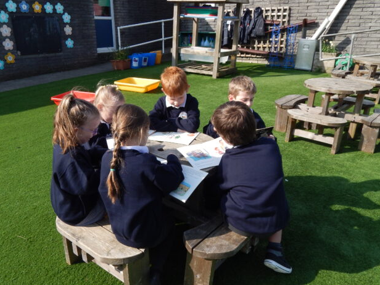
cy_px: 150
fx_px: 329
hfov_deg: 59.8
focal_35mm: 30
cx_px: 167
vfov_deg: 46.8
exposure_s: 1/1000
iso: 125
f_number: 3.1
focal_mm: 4.5
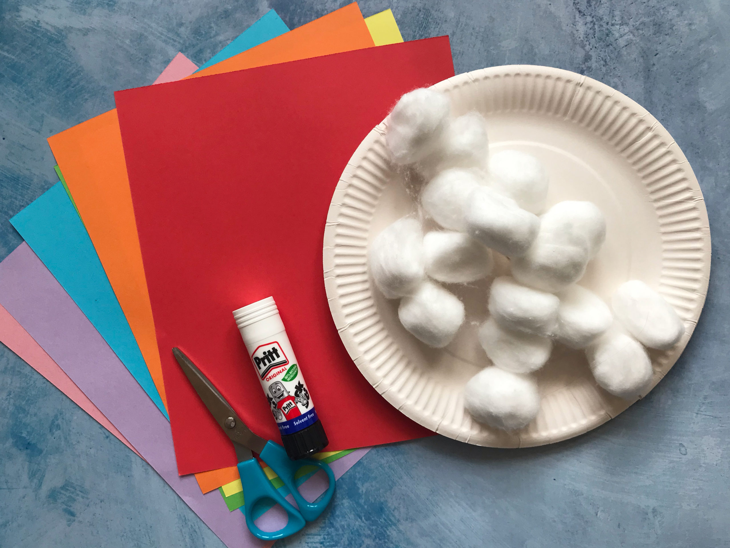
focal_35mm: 28
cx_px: 365
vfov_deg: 49.7
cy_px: 274
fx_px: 590
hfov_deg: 63.4
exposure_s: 1/100
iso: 25
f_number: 1.8
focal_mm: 3.99
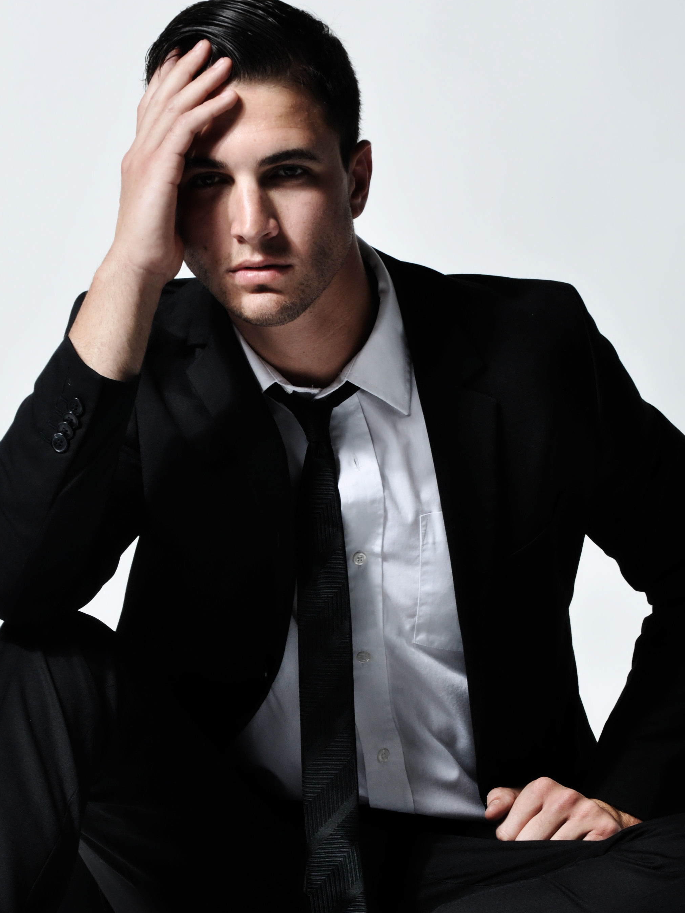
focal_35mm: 195
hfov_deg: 7.6
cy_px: 608
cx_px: 306
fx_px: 5139
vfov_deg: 10.1
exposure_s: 1/200
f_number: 16
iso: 200
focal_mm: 85
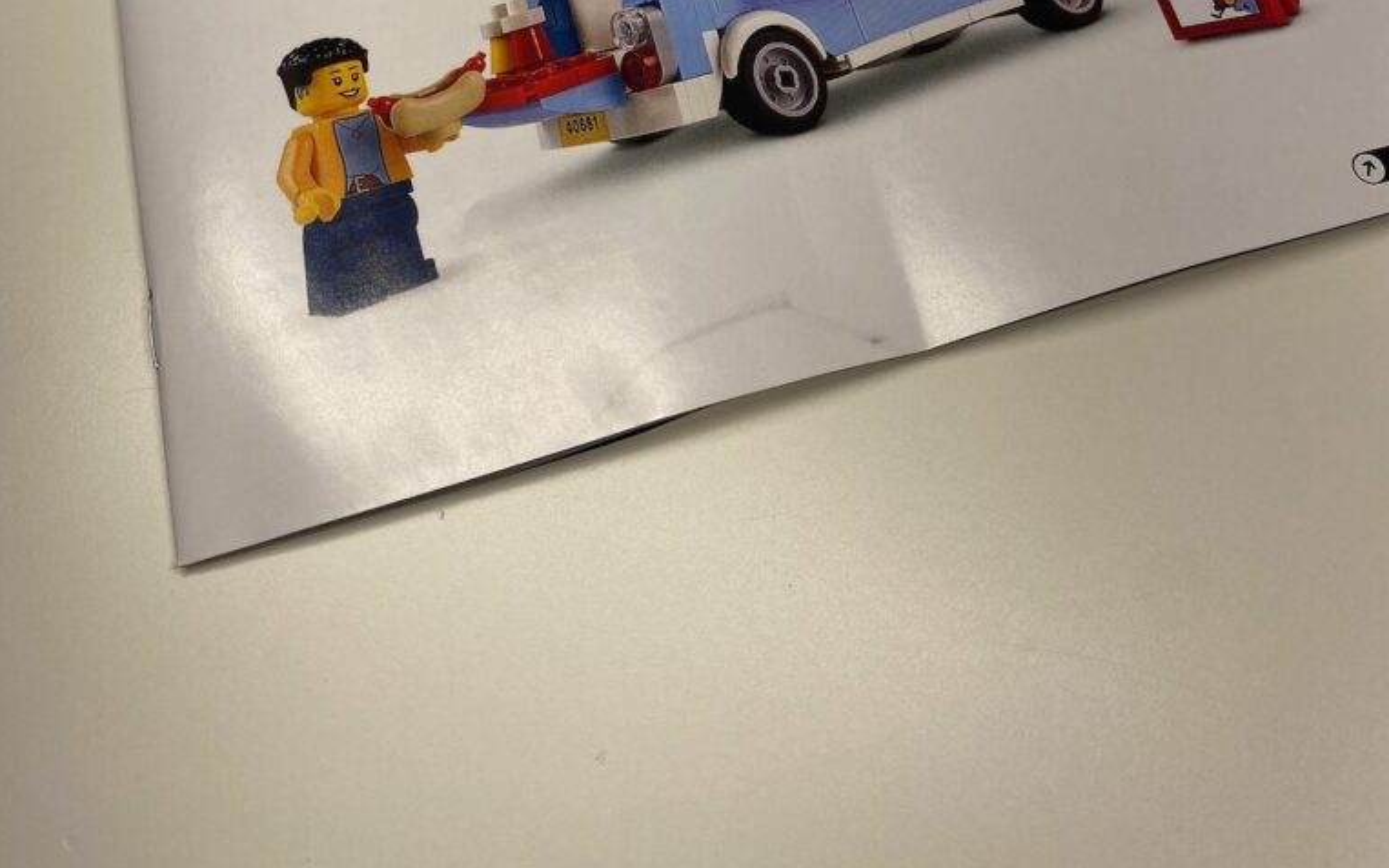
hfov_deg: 52.7
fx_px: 1401
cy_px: 27
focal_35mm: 37
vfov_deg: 32.1
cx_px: 695
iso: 32
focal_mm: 4.25
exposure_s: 1/349
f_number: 1.8
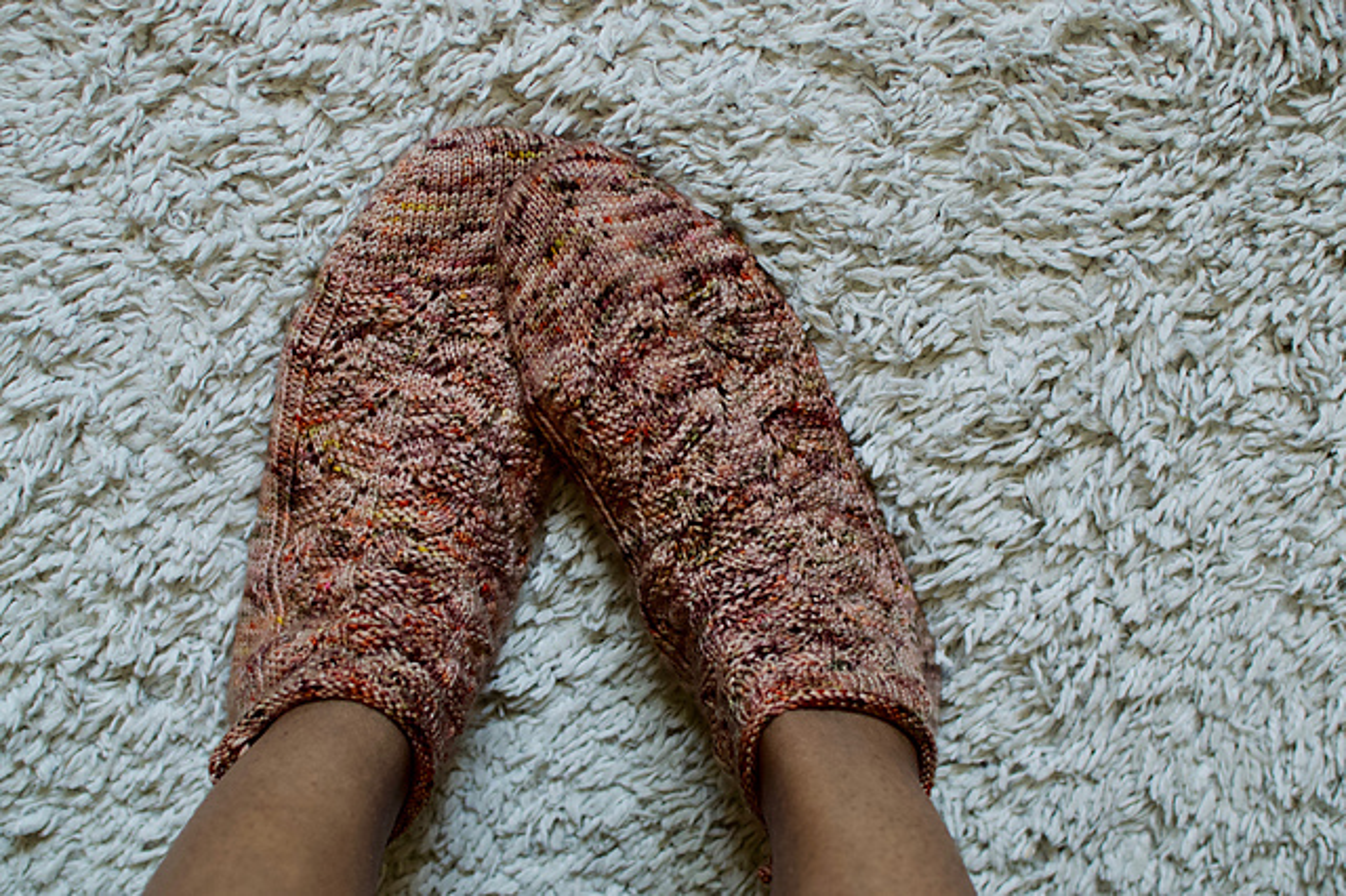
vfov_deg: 25.7
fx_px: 1962
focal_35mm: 52
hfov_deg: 37.9
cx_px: 673
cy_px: 448
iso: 400
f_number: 2.8
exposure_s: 1/80
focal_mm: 35
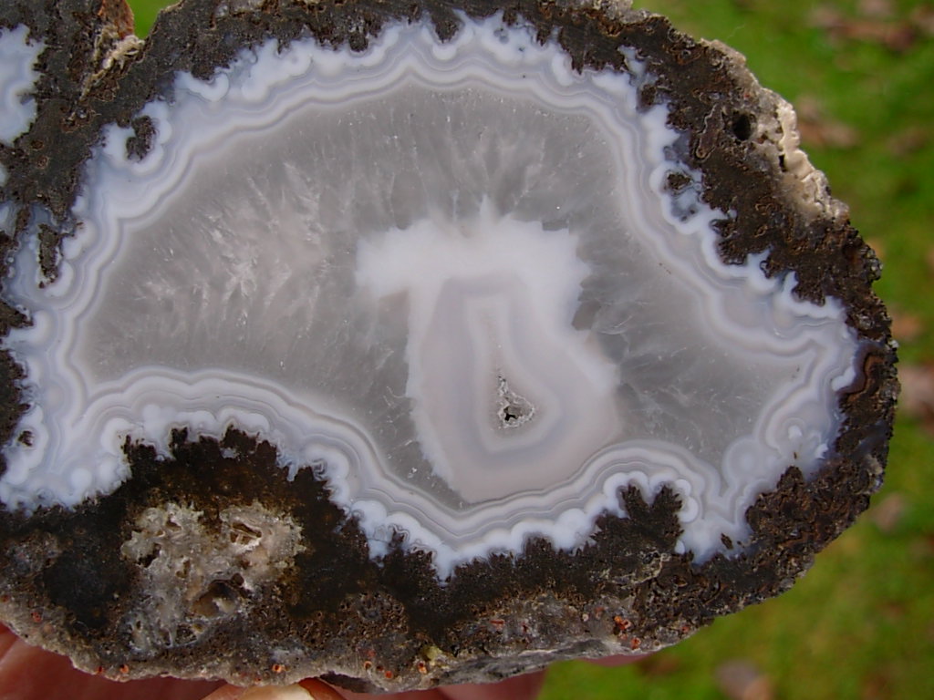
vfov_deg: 37.7
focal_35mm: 38
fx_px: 1025
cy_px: 350
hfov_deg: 49.0
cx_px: 467
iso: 50
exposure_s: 1/64
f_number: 2.9
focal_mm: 6.3
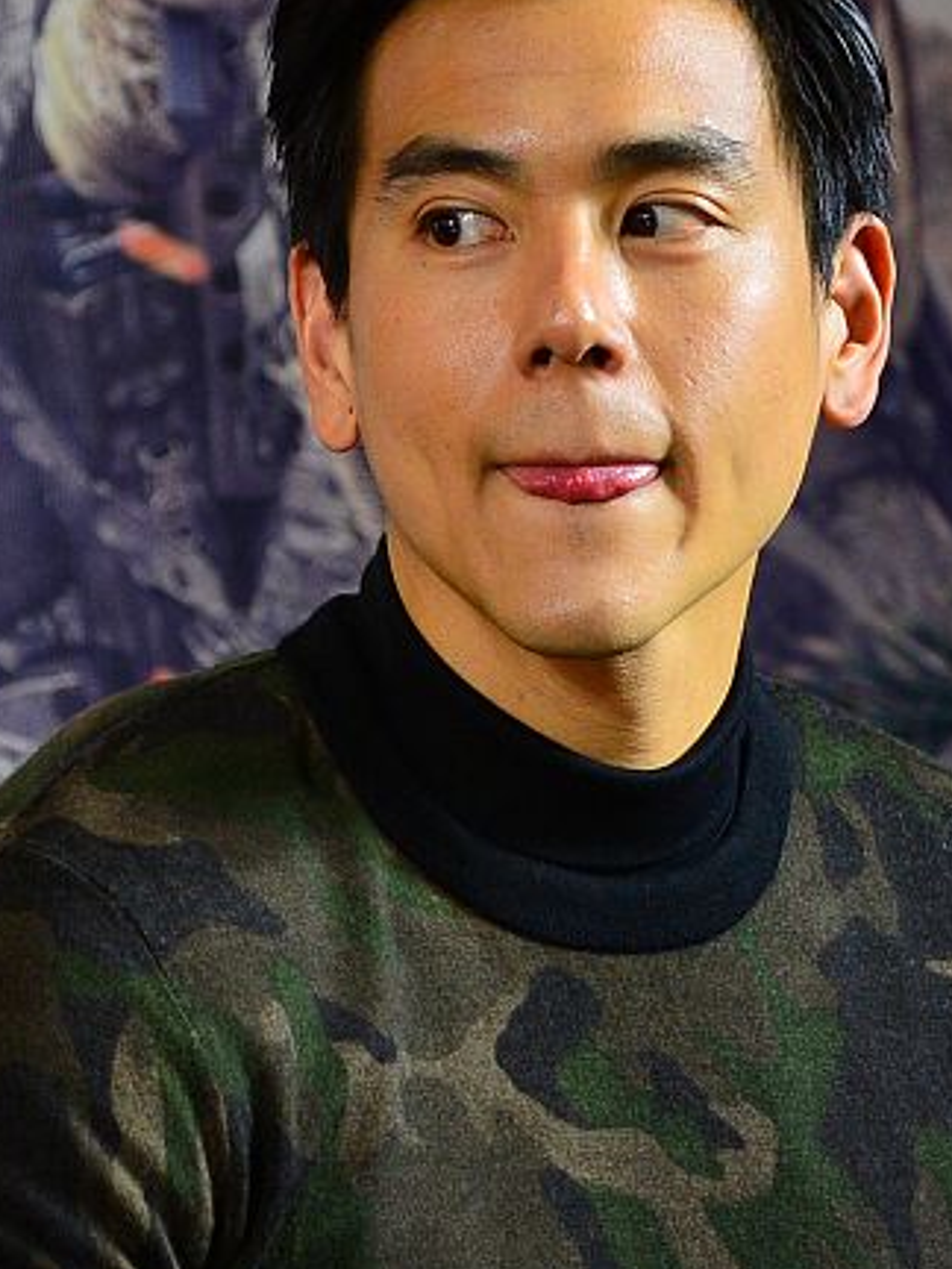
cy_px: 367
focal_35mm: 187
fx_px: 6857
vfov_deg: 10.6
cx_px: 1178
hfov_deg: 7.9
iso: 400
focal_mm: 70
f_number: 4
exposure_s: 1/400
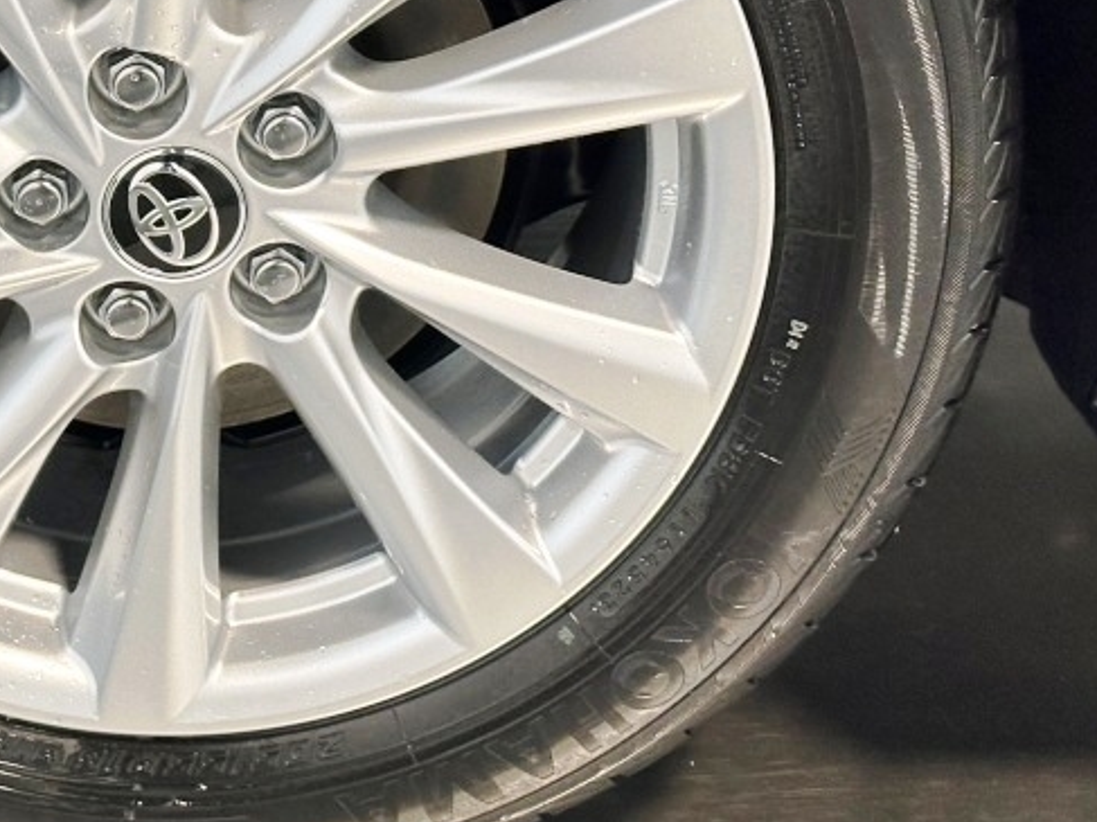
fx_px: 3200
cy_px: 200
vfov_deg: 14.6
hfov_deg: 19.2
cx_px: 189
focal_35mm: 101
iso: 500
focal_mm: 6.86
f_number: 1.78
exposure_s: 1/40
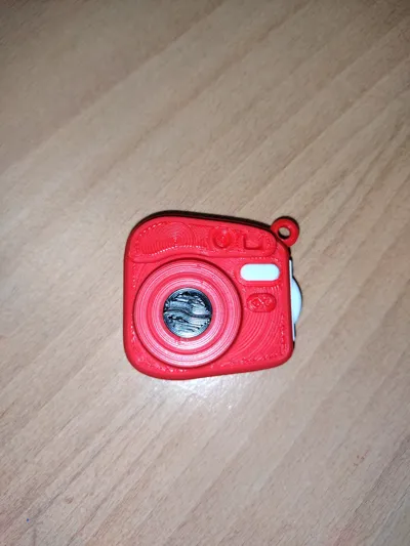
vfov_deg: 45.8
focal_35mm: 41
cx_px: 205
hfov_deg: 35.1
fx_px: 647
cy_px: 273
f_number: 1.88
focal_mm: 5.59
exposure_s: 1/100
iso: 148
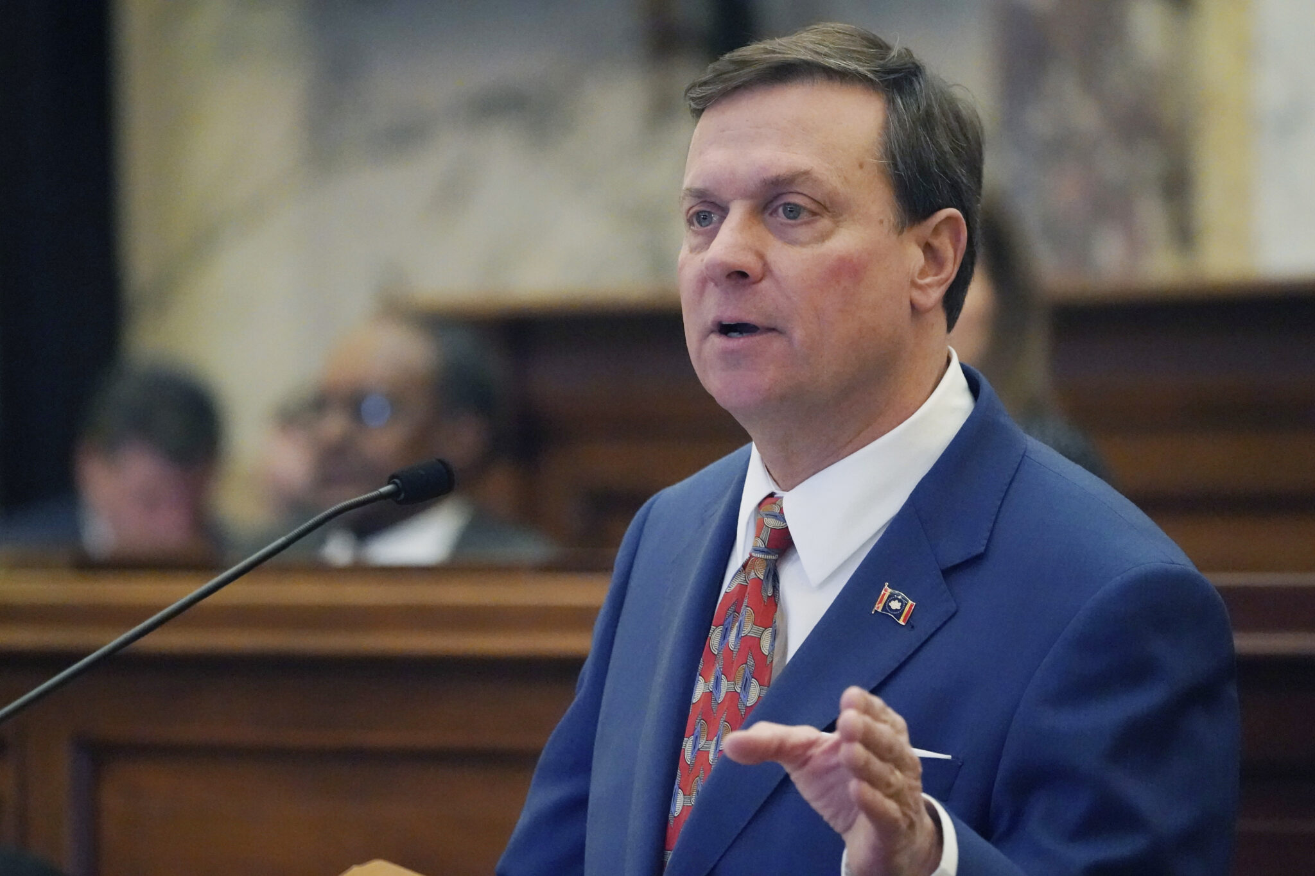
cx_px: 658
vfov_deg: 5.0
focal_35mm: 276
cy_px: 438
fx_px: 10080
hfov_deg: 7.5
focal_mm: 276
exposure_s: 1/160
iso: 16000
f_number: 5.6
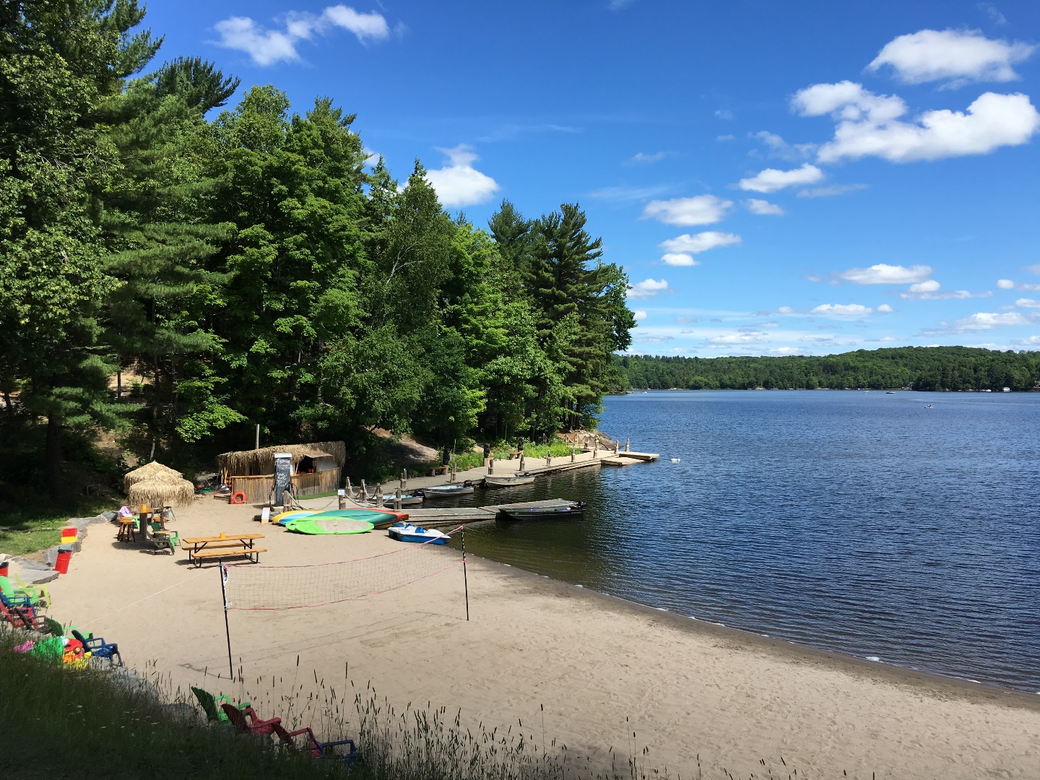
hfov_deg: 61.7
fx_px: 871
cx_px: 520
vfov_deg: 48.2
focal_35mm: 29
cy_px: 390
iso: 25
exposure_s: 1/1166
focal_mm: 4.15
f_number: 2.2
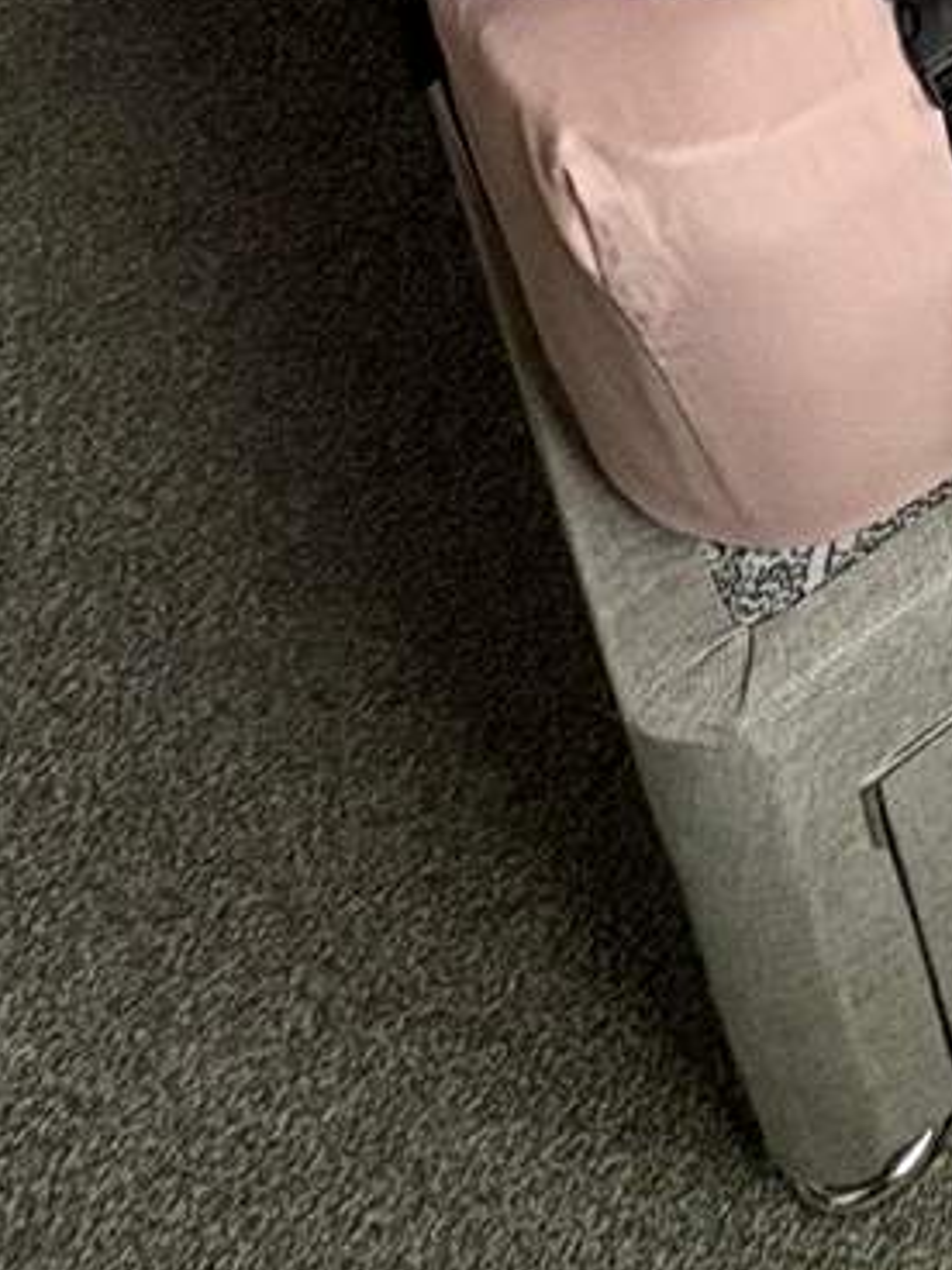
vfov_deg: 17.0
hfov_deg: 15.1
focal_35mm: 73
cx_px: 2056
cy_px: -1460
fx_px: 2677
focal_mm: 2.22
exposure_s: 1/99
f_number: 2.2
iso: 80
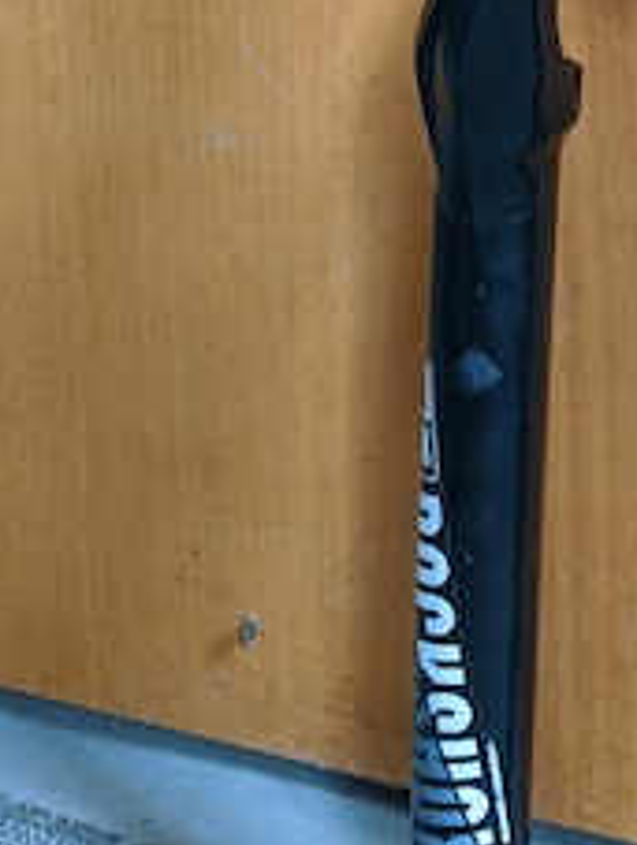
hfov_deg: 15.3
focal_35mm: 95
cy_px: 15
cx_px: 637
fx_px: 2324
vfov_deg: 20.0
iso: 73
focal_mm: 4.44
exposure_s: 1/24
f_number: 1.8
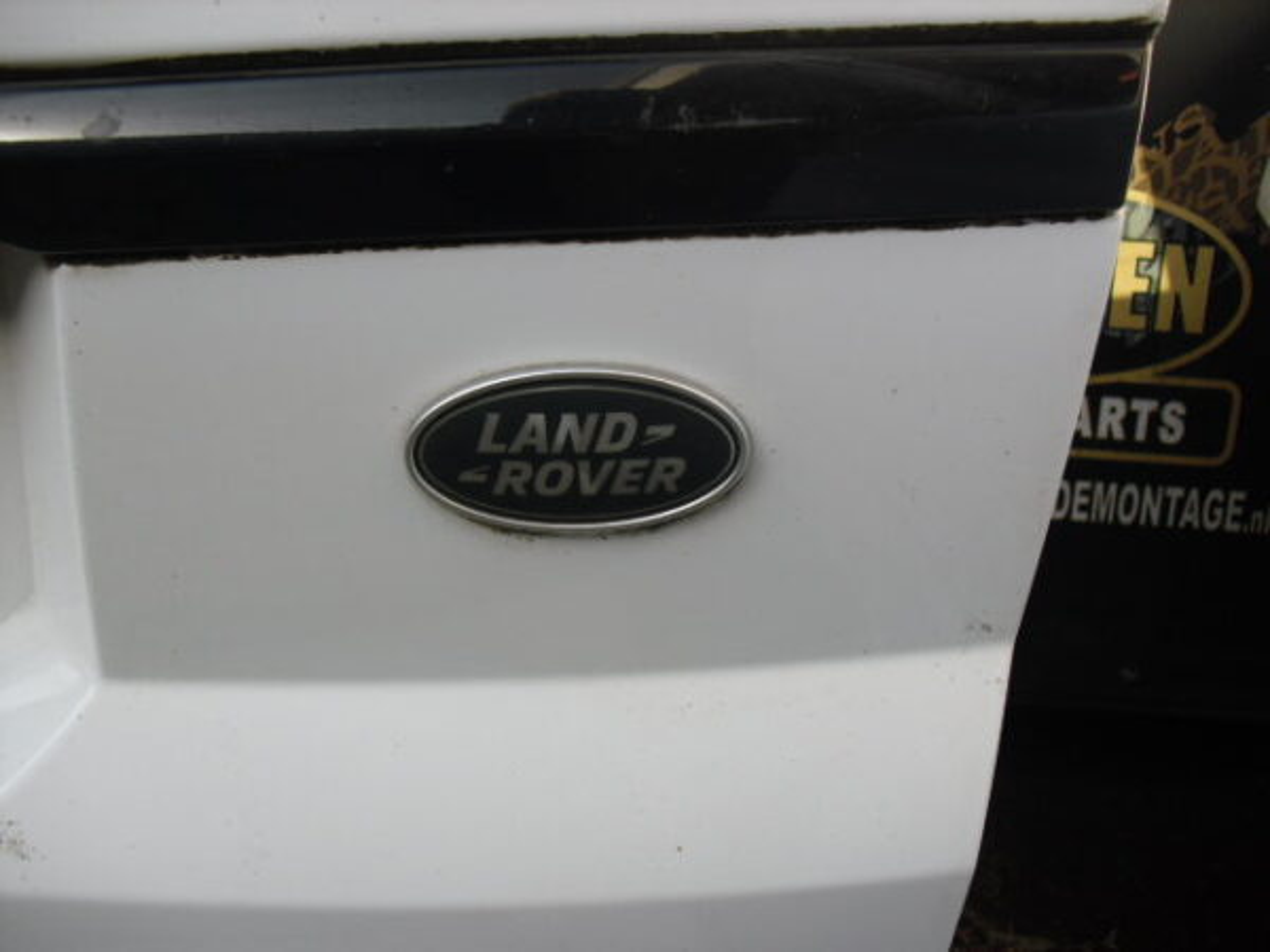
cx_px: 635
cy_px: 476
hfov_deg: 51.4
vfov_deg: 39.7
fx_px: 1321
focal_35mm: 36
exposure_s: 1/320
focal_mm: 6.3
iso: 100
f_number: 3.1
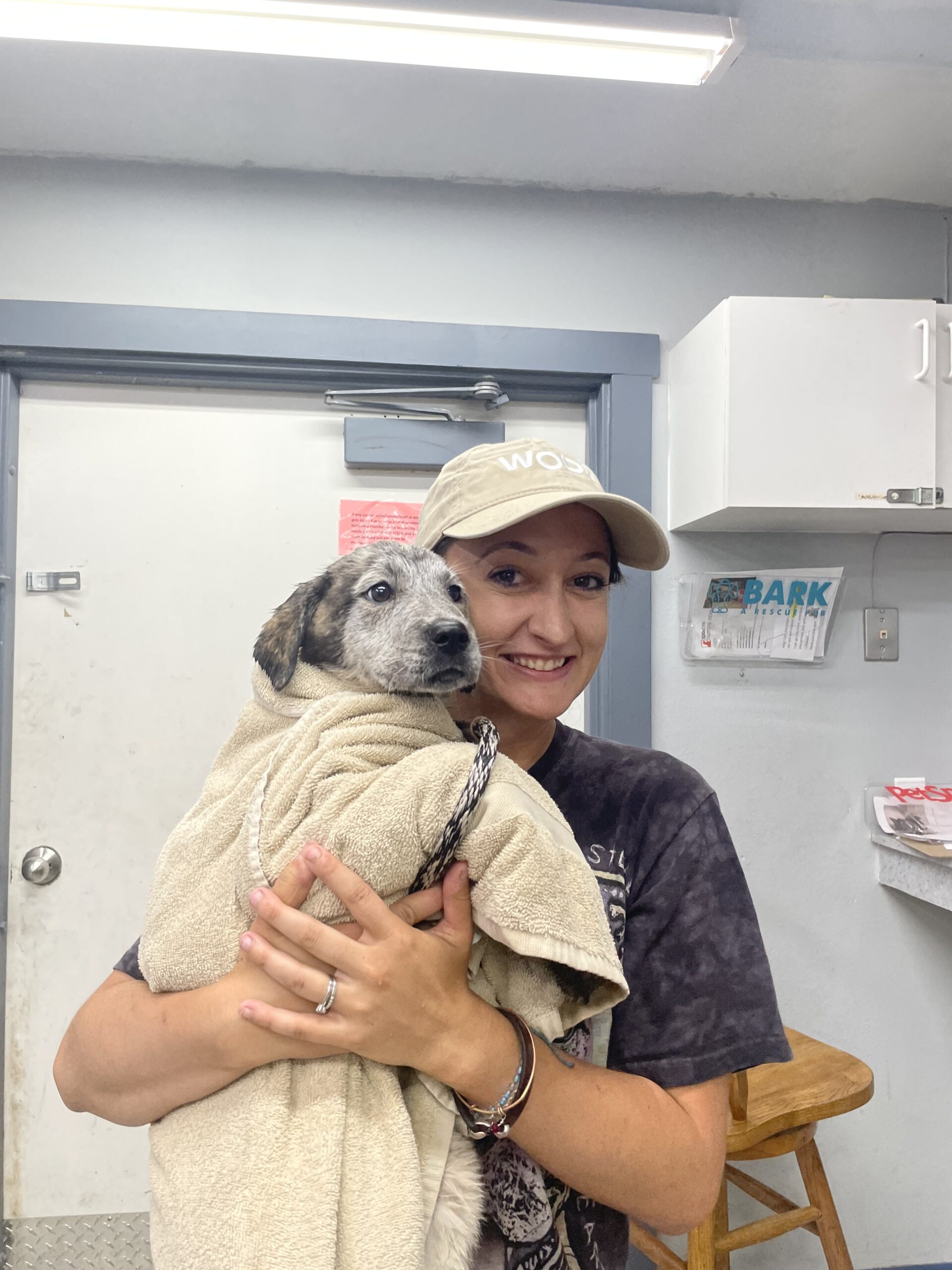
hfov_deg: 53.1
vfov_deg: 67.3
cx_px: 476
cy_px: 635
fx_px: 953
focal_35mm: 26
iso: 80
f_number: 1.6
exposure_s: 1/120
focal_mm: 4.2
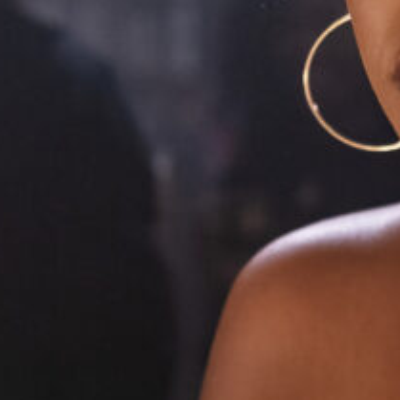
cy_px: 70
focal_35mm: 192
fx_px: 2510
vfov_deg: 9.1
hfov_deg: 9.1
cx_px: 126
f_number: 3.2
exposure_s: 1/125
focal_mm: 46
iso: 4000
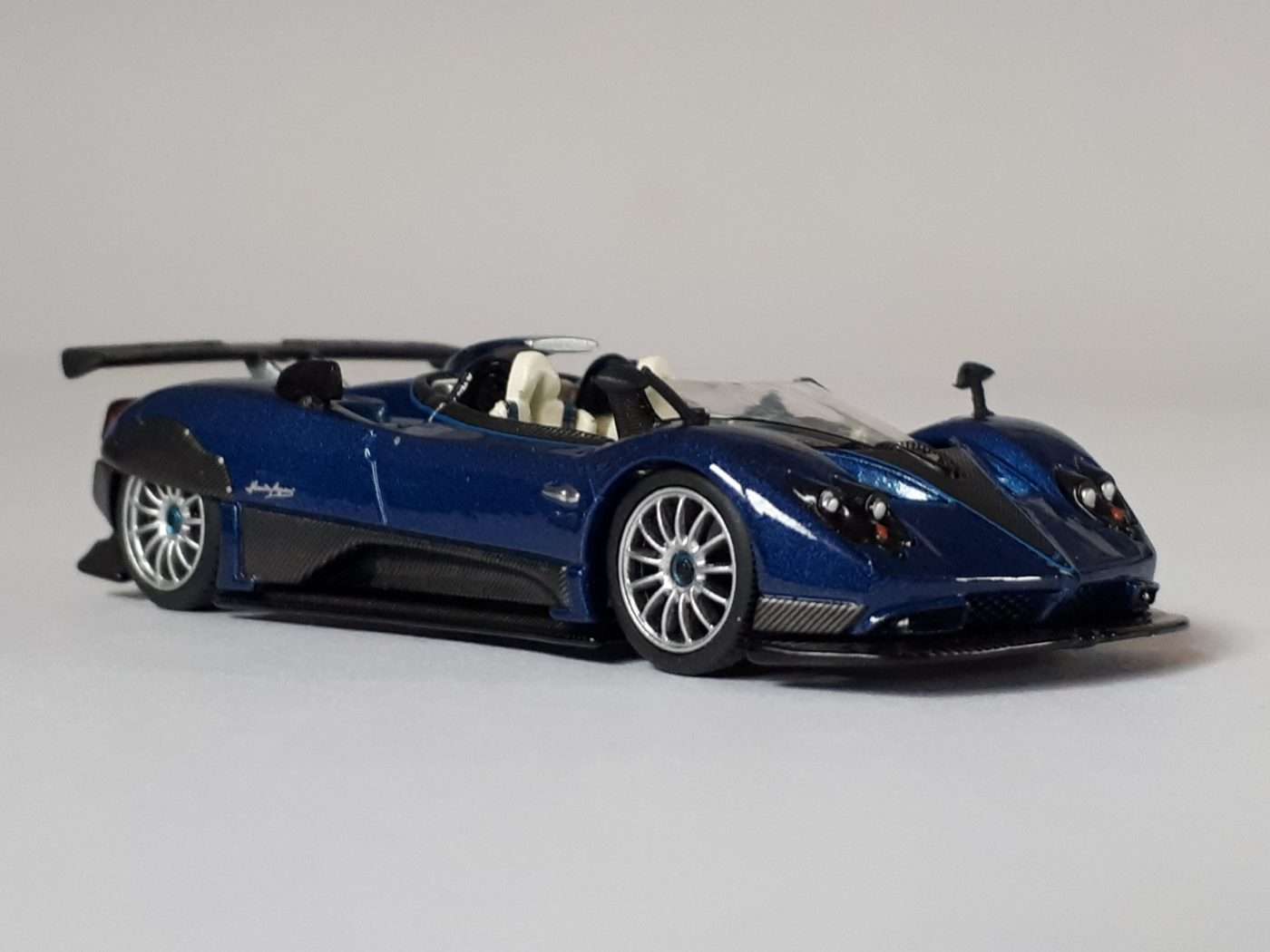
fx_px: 991
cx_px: 635
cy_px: 476
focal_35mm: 27
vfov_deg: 51.4
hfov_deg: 65.3
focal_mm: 3.6
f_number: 1.9
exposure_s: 1/25
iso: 200
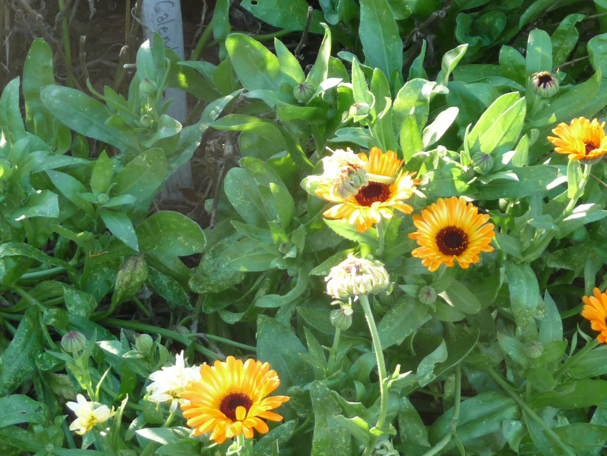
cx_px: 261
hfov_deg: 17.9
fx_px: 1929
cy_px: 266
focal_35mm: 110
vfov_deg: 13.5
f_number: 4.5
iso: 125
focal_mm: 11.3
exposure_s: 1/40
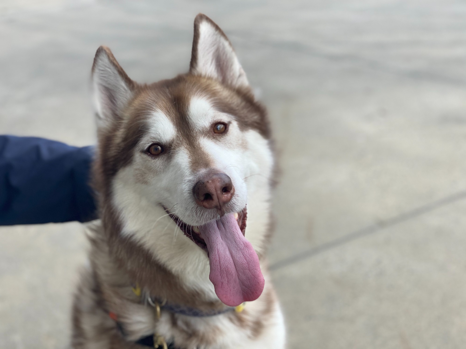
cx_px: 233
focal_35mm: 52
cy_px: 174
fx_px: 700
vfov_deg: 28.0
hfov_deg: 36.8
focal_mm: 6
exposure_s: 1/428
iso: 20
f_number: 2
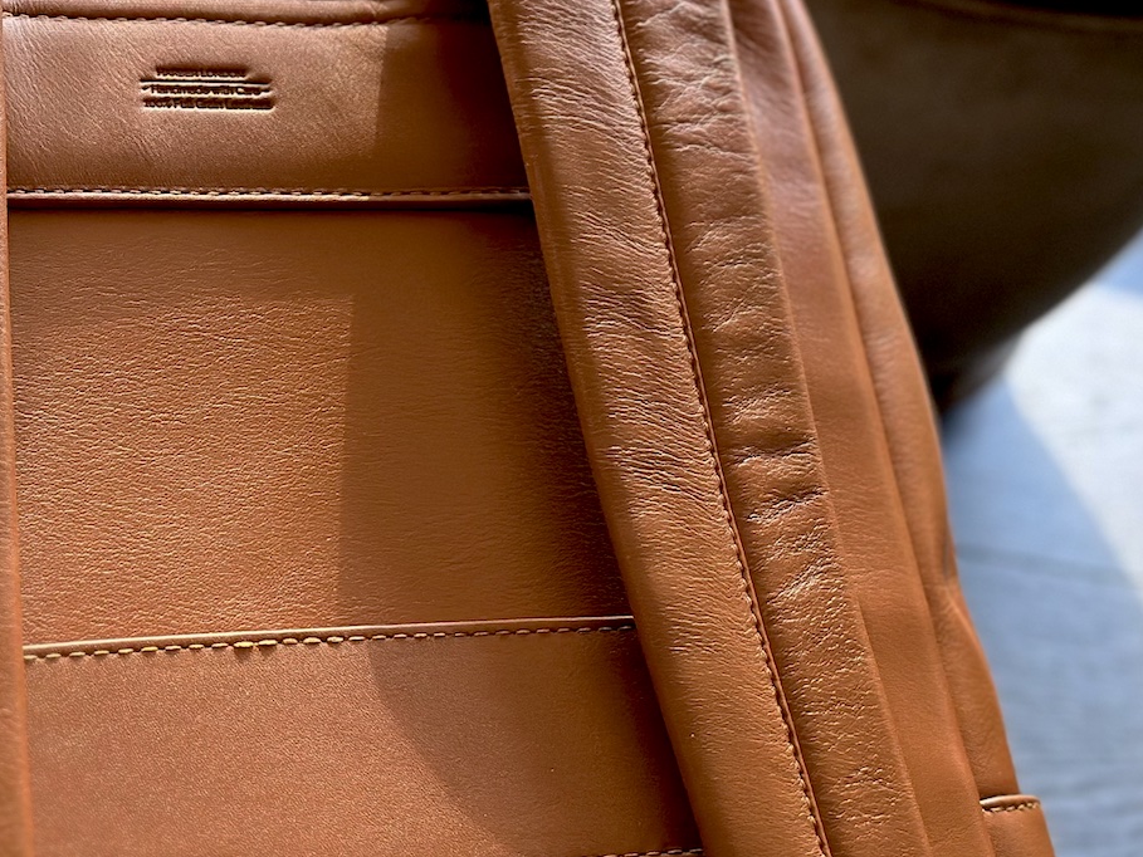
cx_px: 163
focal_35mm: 95
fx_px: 3137
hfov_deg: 20.3
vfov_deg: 15.5
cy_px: 237
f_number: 1.78
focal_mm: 6.86
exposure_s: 1/60
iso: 250
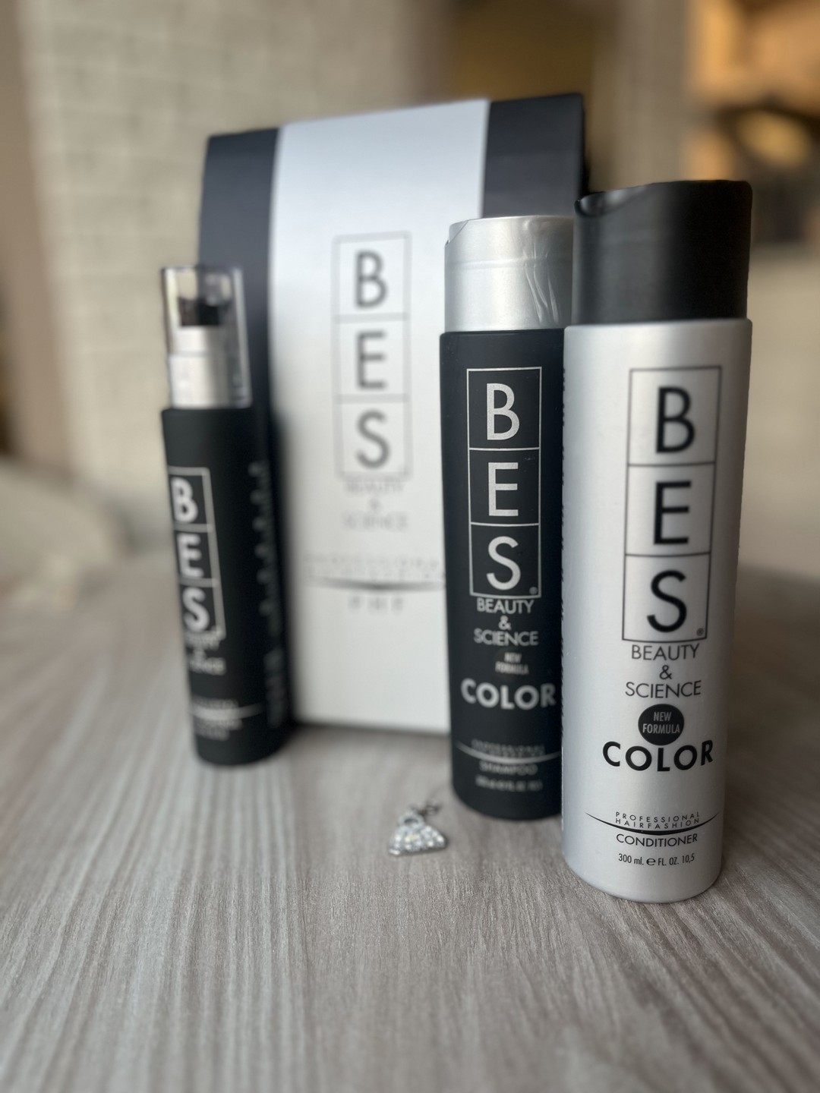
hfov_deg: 53.1
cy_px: 546
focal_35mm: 26
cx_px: 410
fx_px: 821
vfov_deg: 67.3
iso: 64
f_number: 1.6
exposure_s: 1/100
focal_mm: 5.1
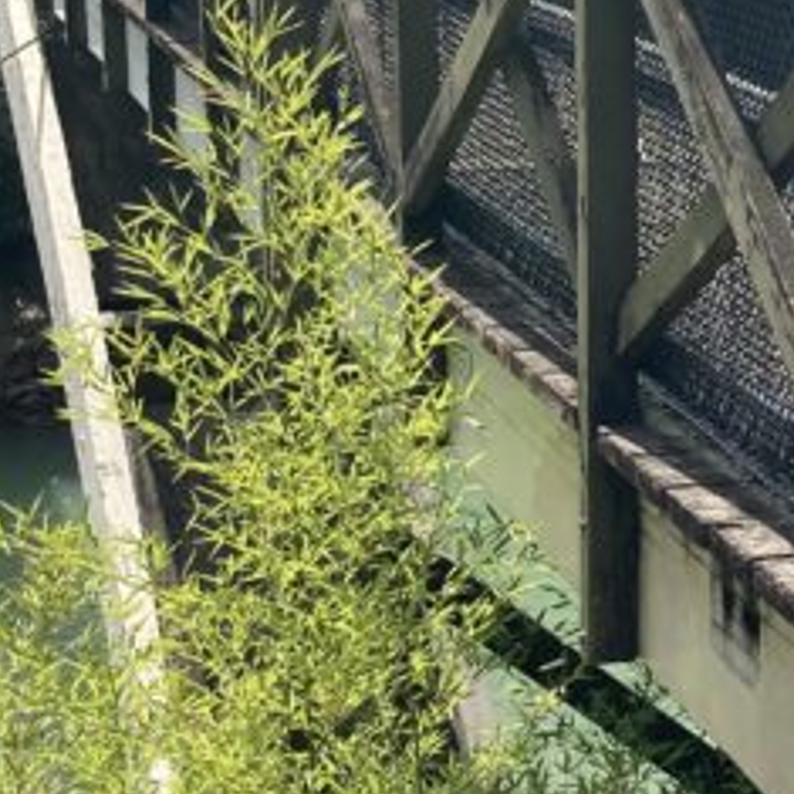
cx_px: 848
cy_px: 412
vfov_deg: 16.1
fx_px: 2803
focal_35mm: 108
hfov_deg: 15.7
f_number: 1.8
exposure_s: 1/1656
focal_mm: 3.99
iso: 20
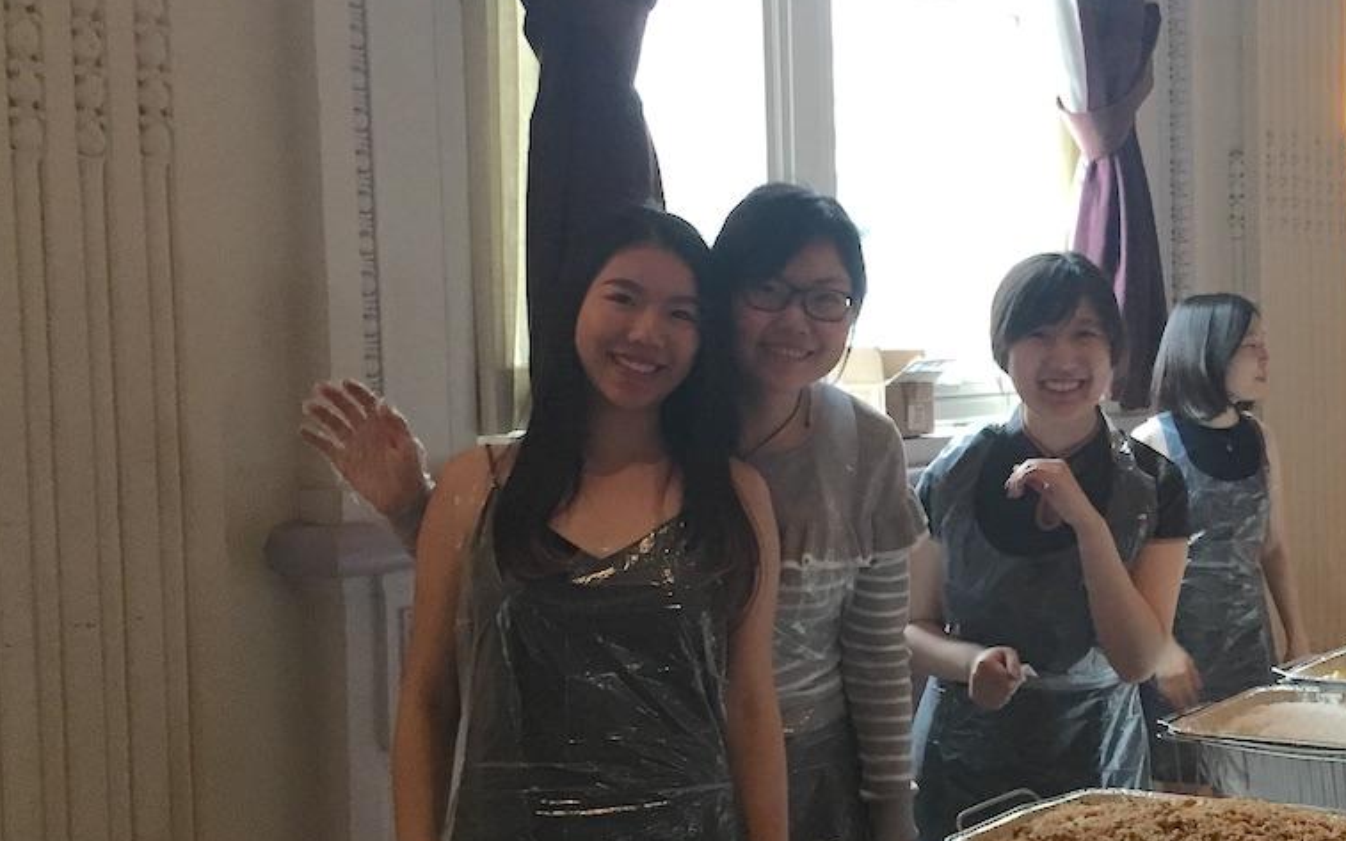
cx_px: 985
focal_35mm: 52
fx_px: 1907
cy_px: 434
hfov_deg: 38.0
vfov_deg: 24.9
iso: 160
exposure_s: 1/30
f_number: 2.2
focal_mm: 4.15
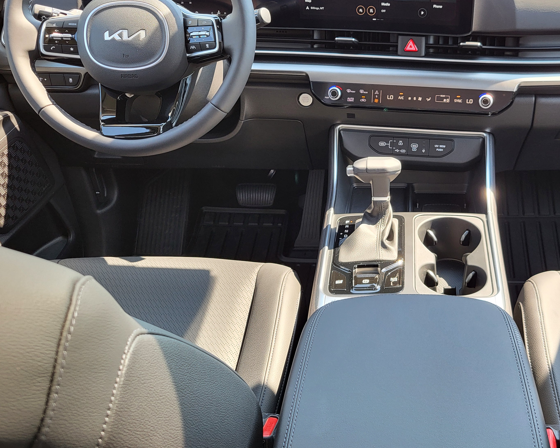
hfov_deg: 48.0
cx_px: 386
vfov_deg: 40.1
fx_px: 613
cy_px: 196
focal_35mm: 37
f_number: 1.8
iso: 50
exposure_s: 1/120
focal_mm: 5.4
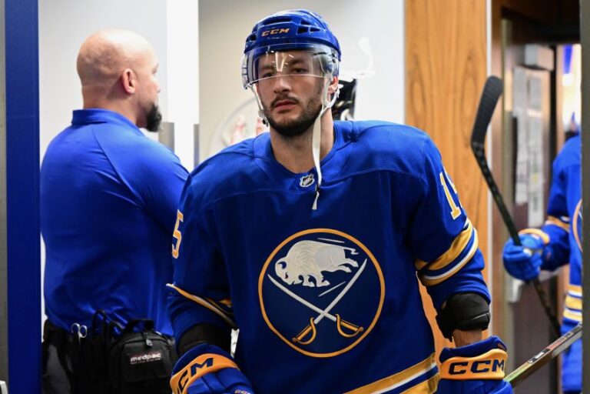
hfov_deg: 25.7
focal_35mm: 79
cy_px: 197
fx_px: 1295
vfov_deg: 17.3
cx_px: 295
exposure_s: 1/250
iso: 8000
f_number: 4
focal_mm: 79
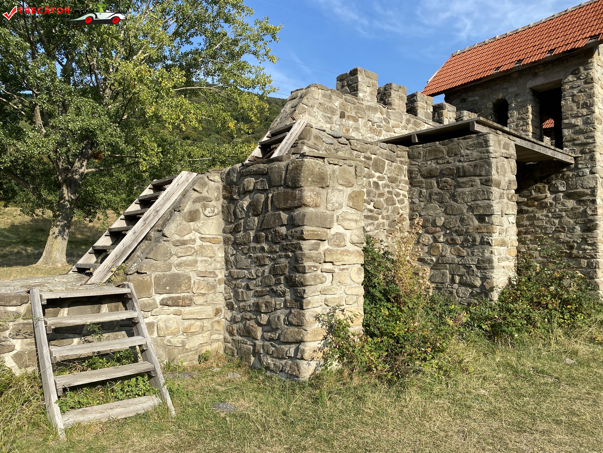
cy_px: 226
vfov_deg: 53.1
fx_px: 453
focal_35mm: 26
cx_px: 302
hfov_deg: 67.3
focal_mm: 4.25
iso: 32
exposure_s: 1/1838
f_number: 1.8
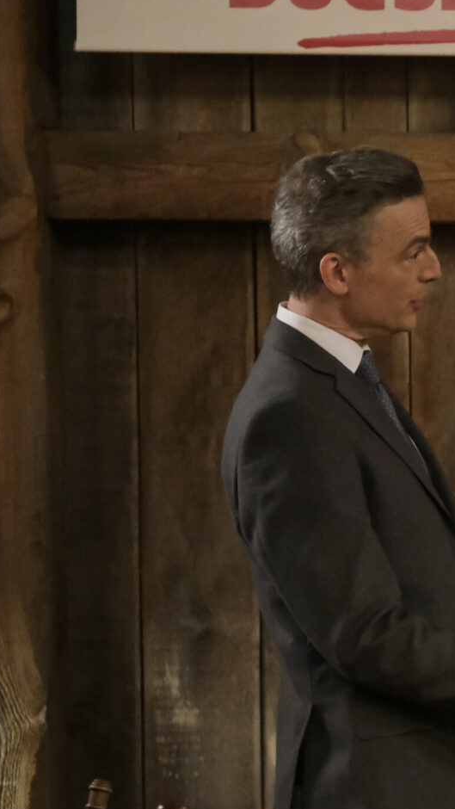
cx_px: 844
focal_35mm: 162
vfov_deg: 13.3
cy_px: 473
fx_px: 3473
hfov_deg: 7.3
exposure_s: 1/100
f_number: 2.8
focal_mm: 47
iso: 6400
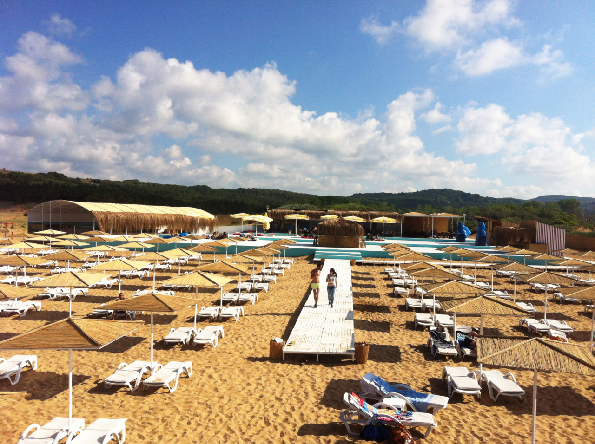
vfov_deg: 40.6
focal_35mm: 35
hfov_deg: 52.7
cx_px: 298
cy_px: 222
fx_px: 601
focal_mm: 3.85
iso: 80
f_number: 2.8
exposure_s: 1/3016
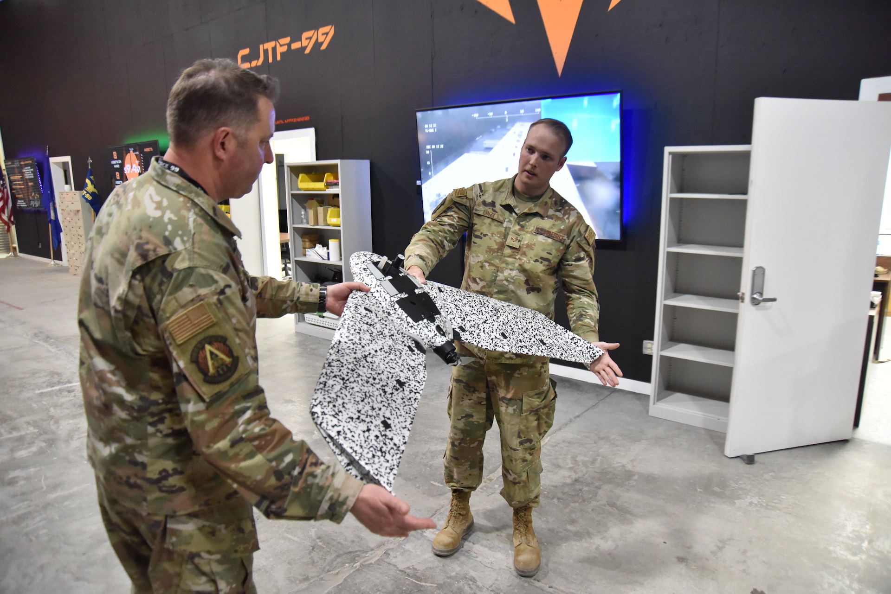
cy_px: 297
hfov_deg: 73.7
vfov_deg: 53.2
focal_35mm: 24
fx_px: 594
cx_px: 446
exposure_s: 1/100
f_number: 3.5
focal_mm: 24
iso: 3200
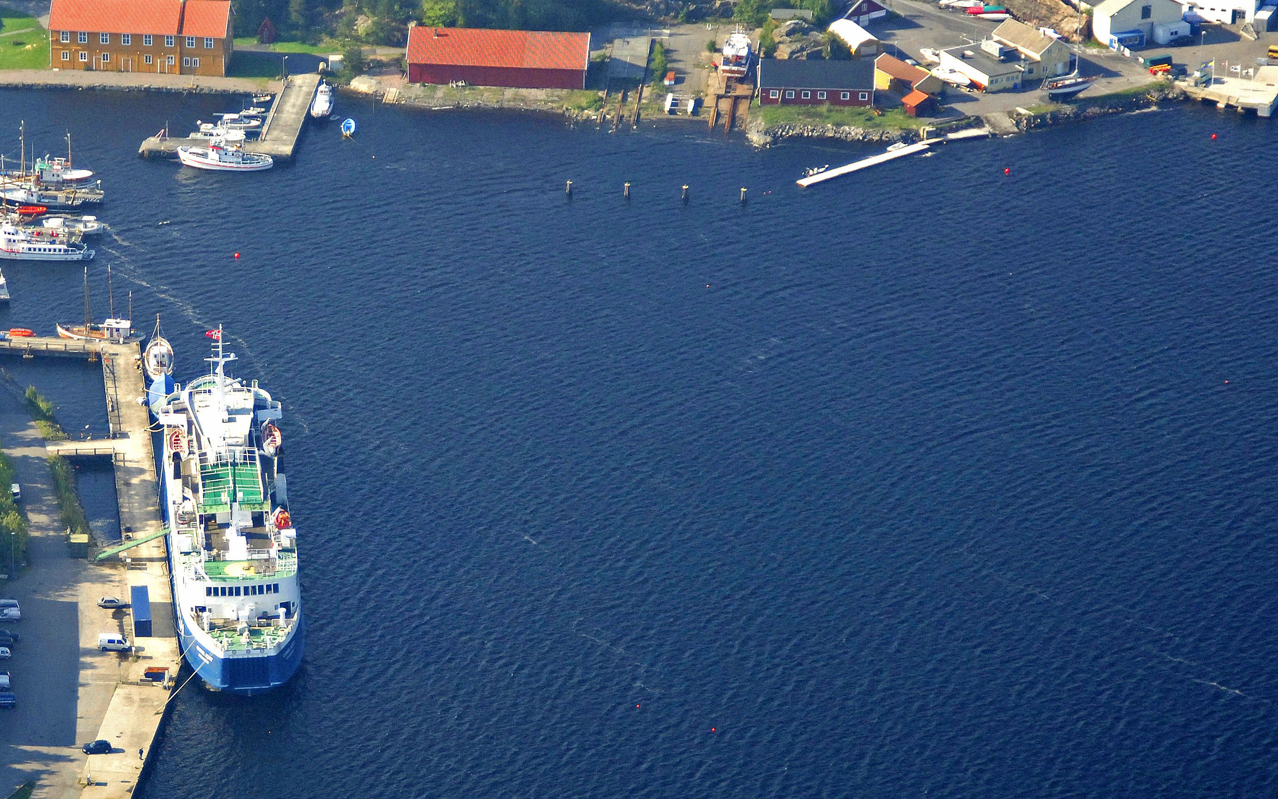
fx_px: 5357
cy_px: 528
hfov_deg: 13.6
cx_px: 303
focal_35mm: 154
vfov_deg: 8.5
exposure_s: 1/1000
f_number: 5
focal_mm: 65
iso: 400
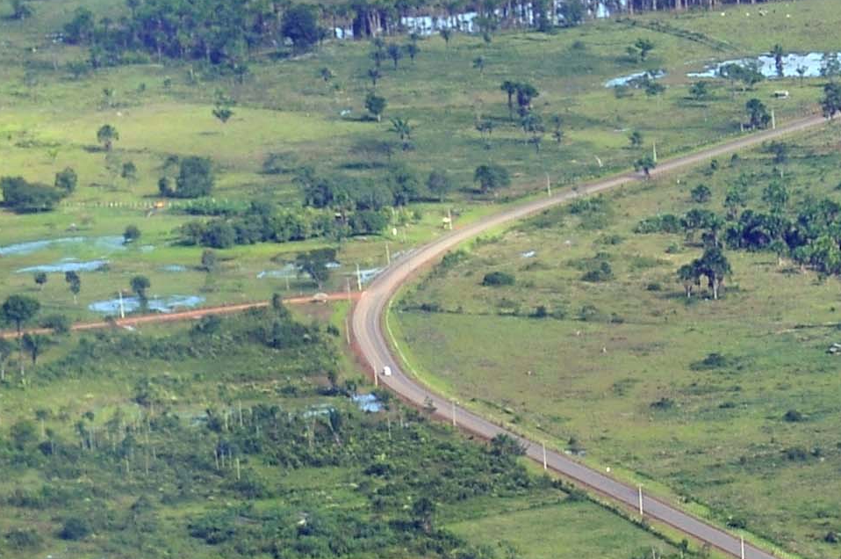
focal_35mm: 369
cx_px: 1597
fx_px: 8614
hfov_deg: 5.5
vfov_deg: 3.7
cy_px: 806
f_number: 8
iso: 200
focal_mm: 55
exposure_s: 1/250
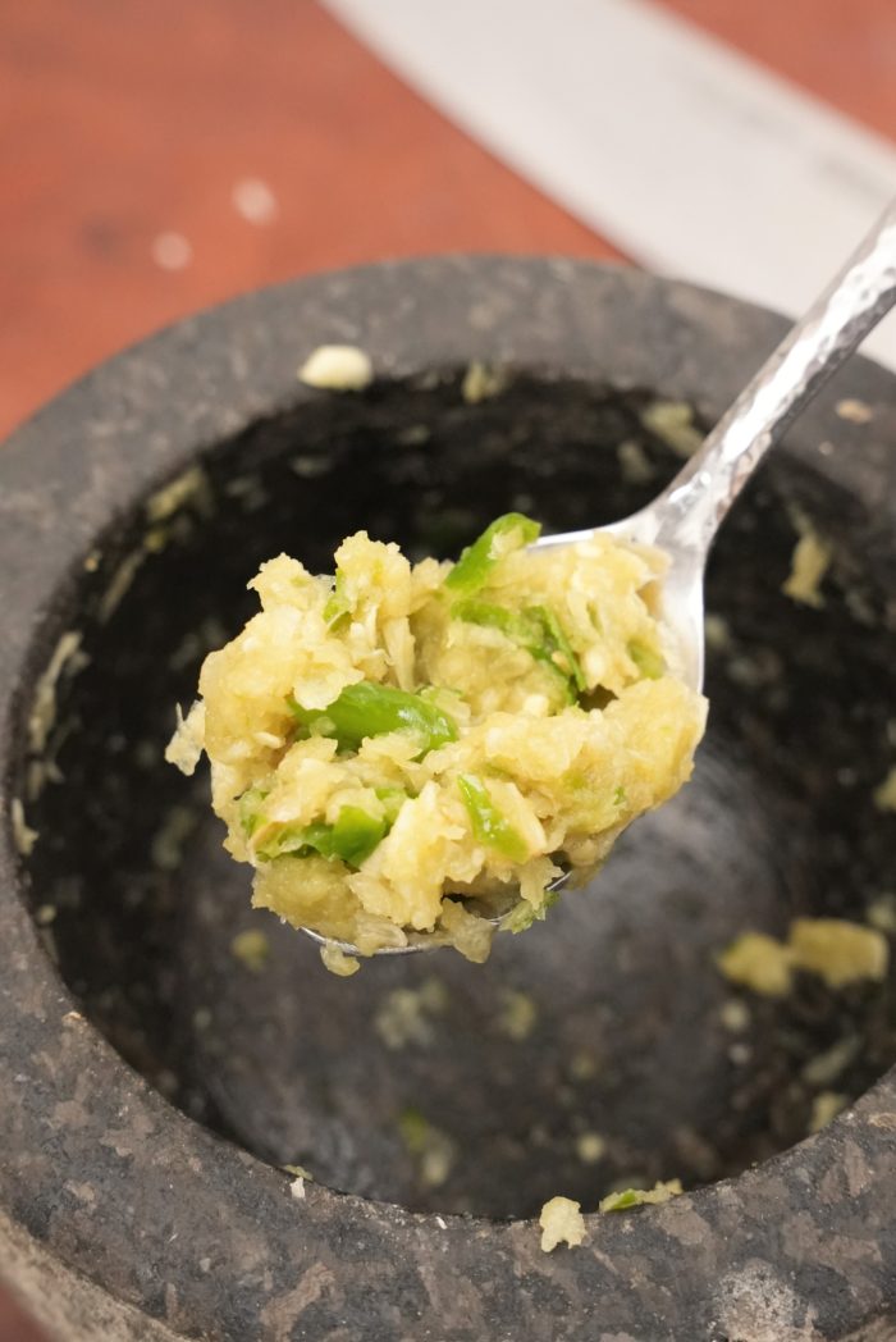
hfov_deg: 20.7
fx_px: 2453
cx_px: 448
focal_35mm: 66
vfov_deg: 30.6
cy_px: 671
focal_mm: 65.8
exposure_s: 1/200
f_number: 9
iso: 10000
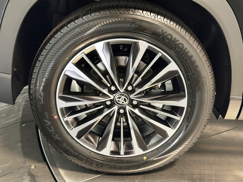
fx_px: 337
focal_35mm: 48
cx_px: 122
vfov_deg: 30.3
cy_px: 91
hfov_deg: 39.7
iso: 640
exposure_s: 1/24
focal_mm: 6.86
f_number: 1.78
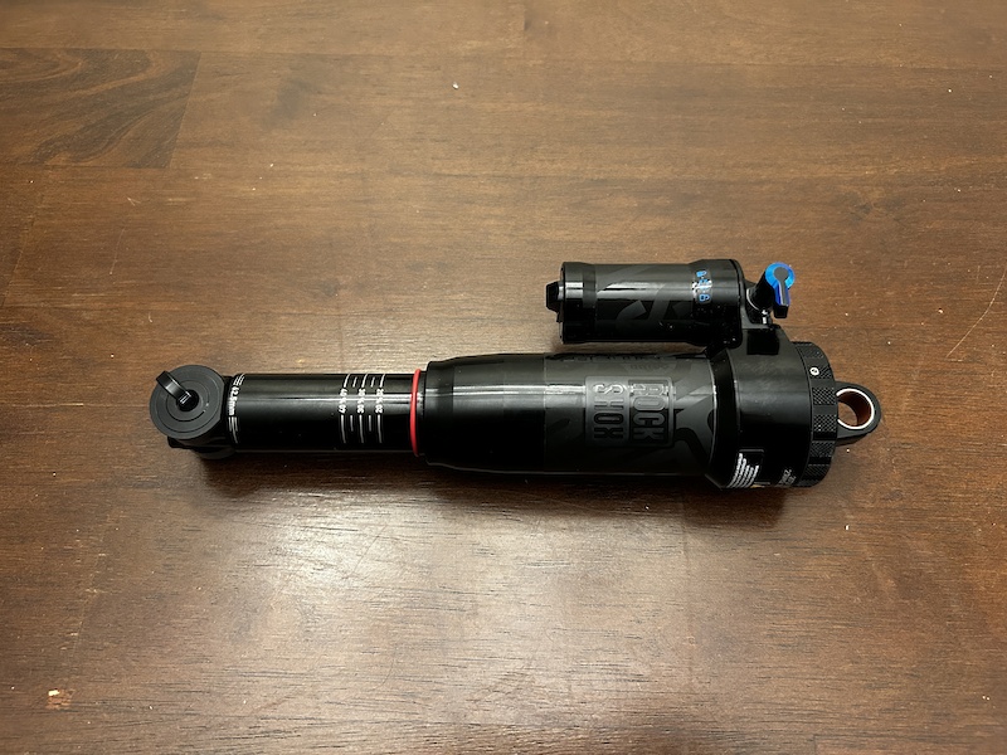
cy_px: 378
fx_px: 756
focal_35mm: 26
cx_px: 504
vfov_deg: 53.1
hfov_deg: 67.3
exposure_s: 1/40
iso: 500
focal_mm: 5.7
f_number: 1.5
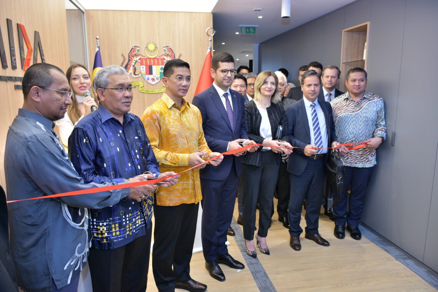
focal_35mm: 27
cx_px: 219
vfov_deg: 47.9
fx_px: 328
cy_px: 146
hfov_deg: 67.4
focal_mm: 18
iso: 500
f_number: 3.5
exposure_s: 1/100
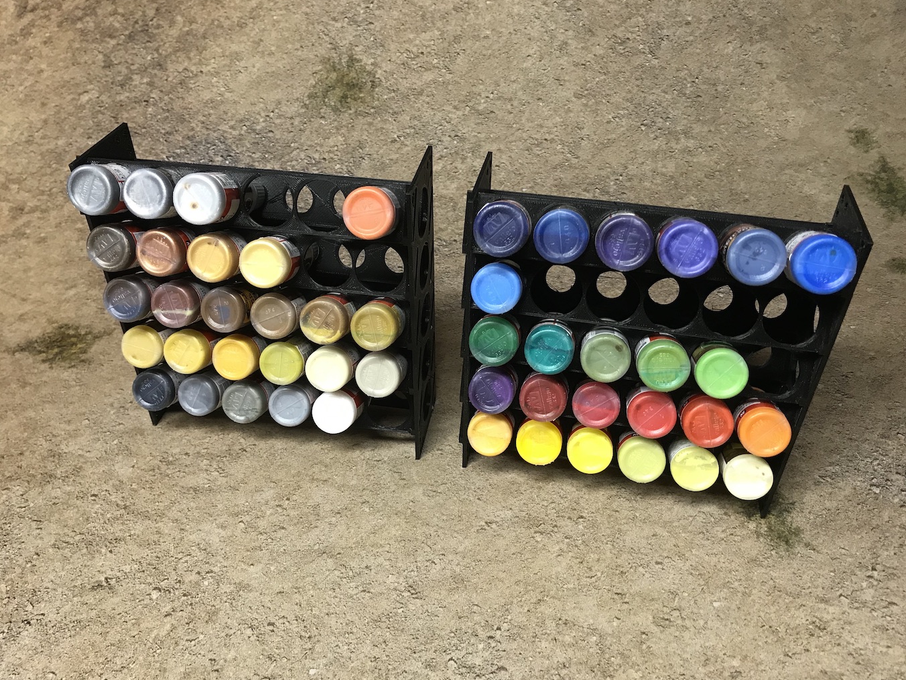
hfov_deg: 61.7
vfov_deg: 48.2
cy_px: 345
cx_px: 458
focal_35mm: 29
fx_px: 759
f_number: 1.8
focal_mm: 3.99
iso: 40
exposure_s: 1/17
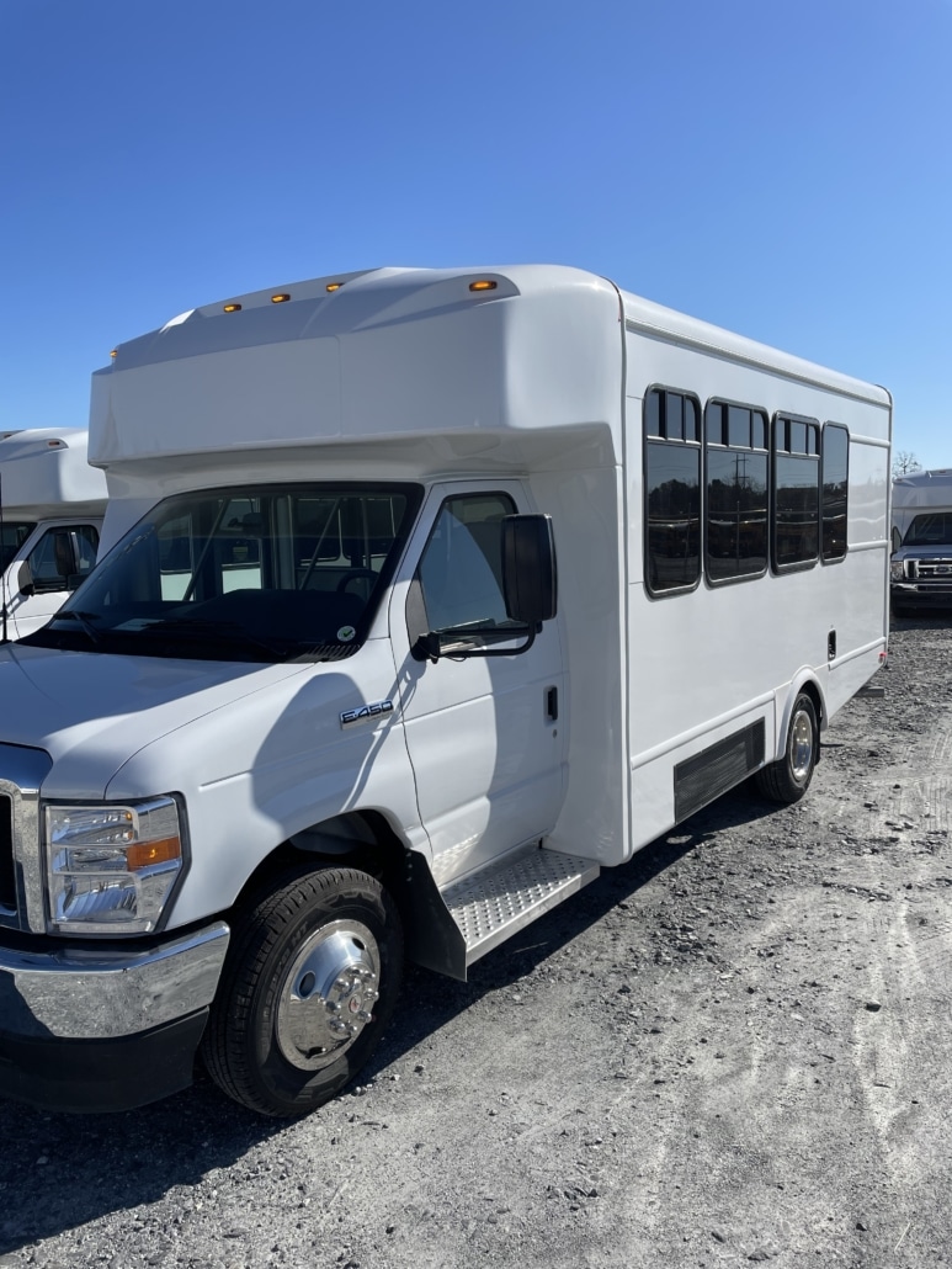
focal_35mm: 26
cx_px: 476
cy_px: 634
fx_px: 953
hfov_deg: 53.1
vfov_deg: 67.3
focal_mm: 4.2
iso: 32
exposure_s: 1/4651
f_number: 1.6
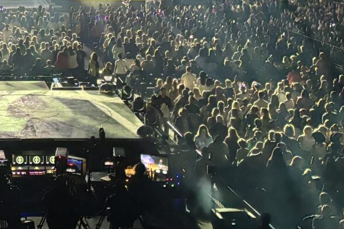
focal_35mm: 94
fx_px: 898
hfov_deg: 21.0
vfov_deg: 14.0
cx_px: 5
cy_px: -75
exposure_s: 1/39
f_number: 1.6
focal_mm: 5.96
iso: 640
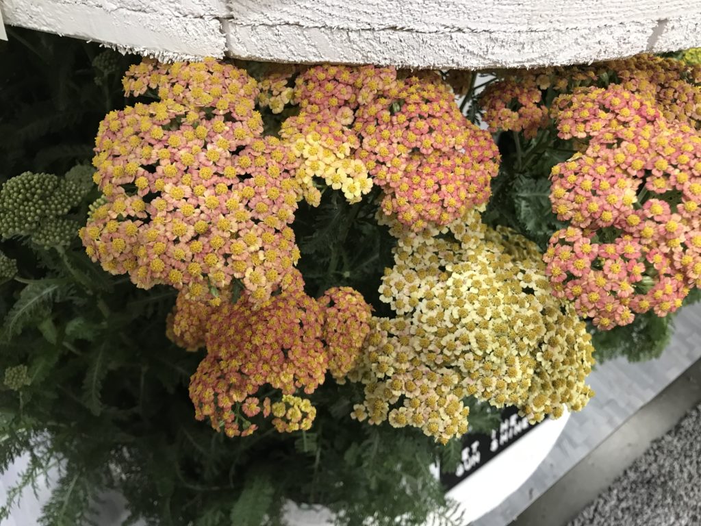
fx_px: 567
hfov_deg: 63.4
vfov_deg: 49.7
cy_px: 263
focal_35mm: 28
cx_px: 350
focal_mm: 3.99
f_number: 1.8
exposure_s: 1/15
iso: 40
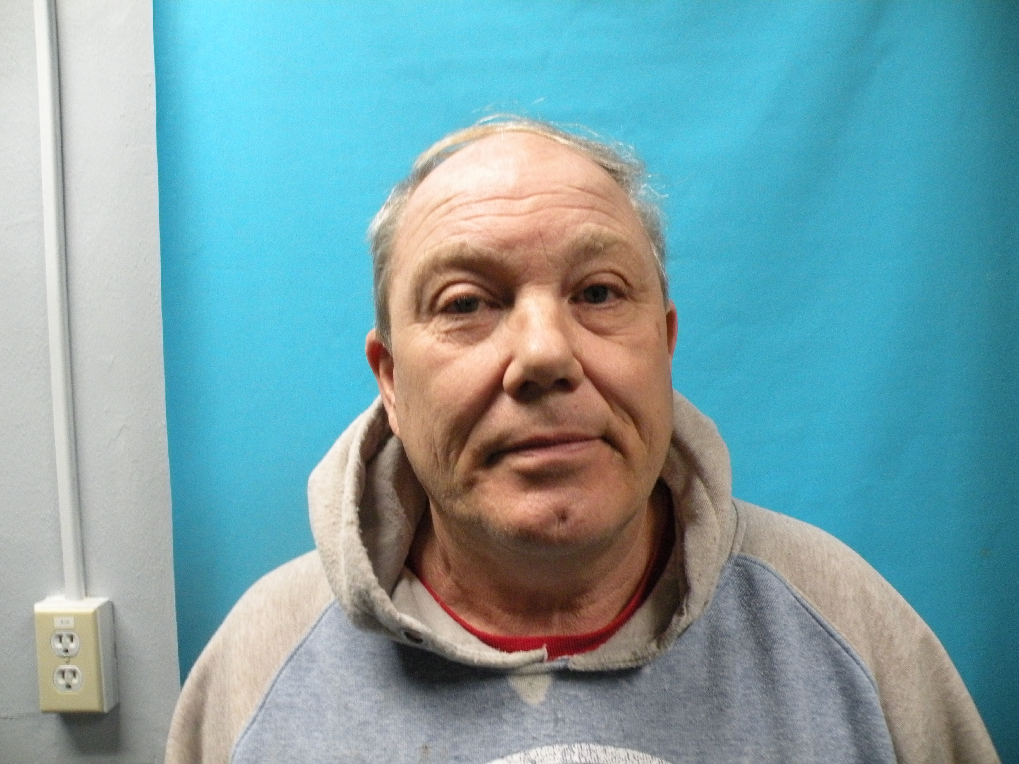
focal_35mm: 27
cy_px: 382
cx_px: 510
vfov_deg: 51.4
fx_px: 795
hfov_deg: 65.3
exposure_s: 1/57.3
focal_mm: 4.7
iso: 400
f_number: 2.8
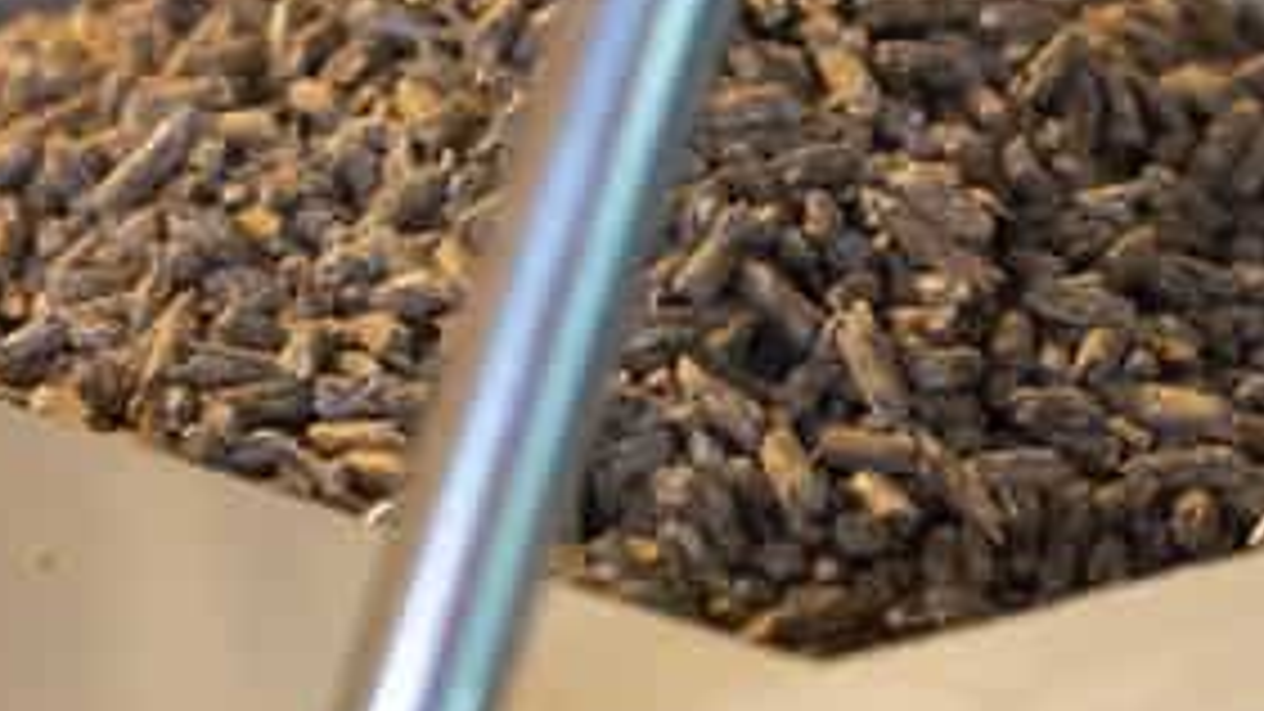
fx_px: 5295
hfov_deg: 13.5
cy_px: 290
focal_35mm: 158
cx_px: 1064
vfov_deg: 7.7
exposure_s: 1/200
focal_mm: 50
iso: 2800
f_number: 2.2
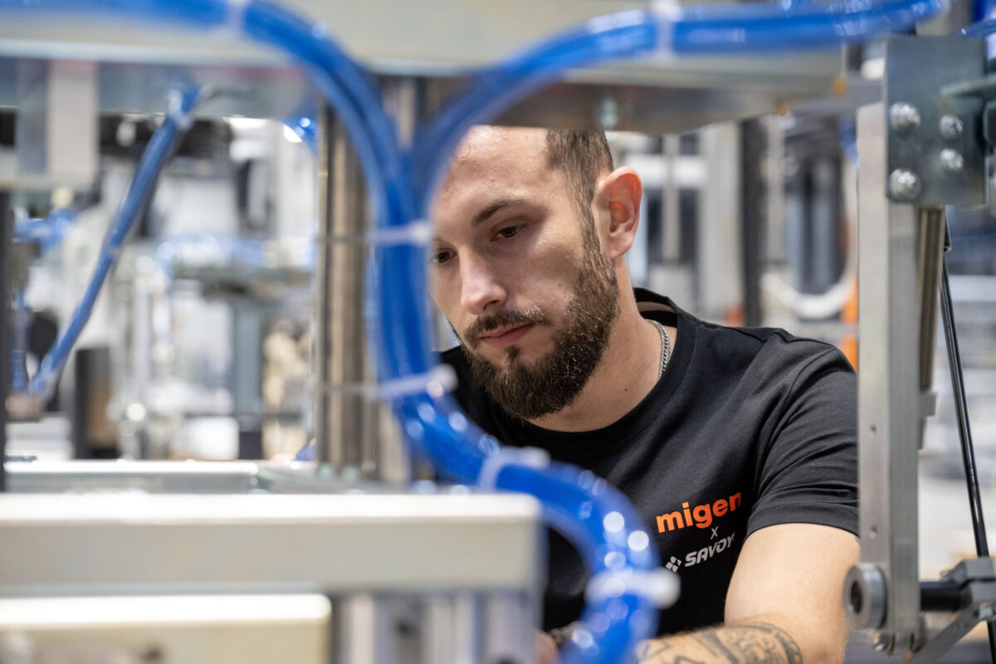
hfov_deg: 24.8
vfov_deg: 16.7
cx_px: 498
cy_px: 332
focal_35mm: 82
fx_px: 2268
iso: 2000
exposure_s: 1/60
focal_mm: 82
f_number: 4
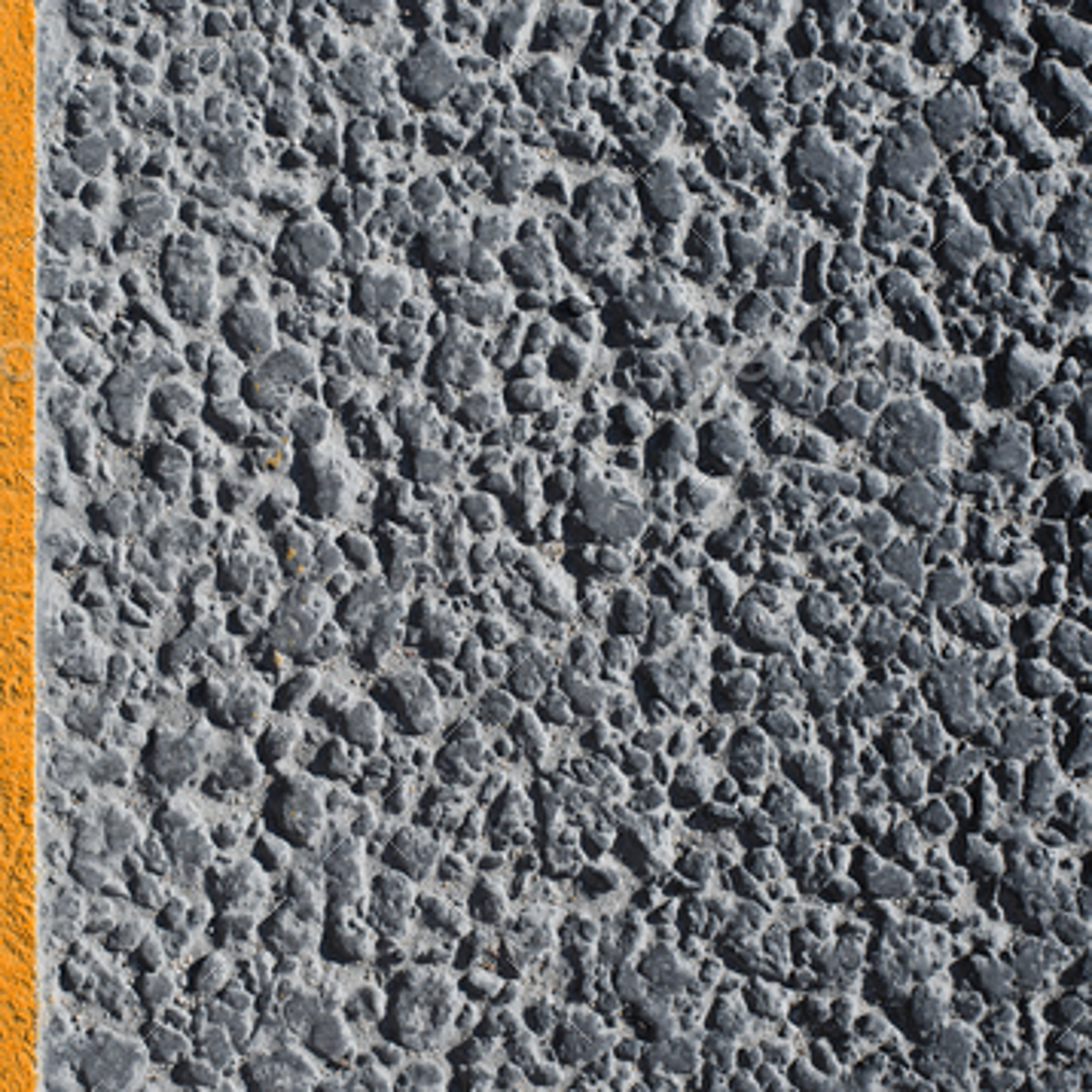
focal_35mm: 70
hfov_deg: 24.5
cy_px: 503
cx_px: 351
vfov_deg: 24.6
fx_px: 2498
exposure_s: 1/250
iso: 100
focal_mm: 50
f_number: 5
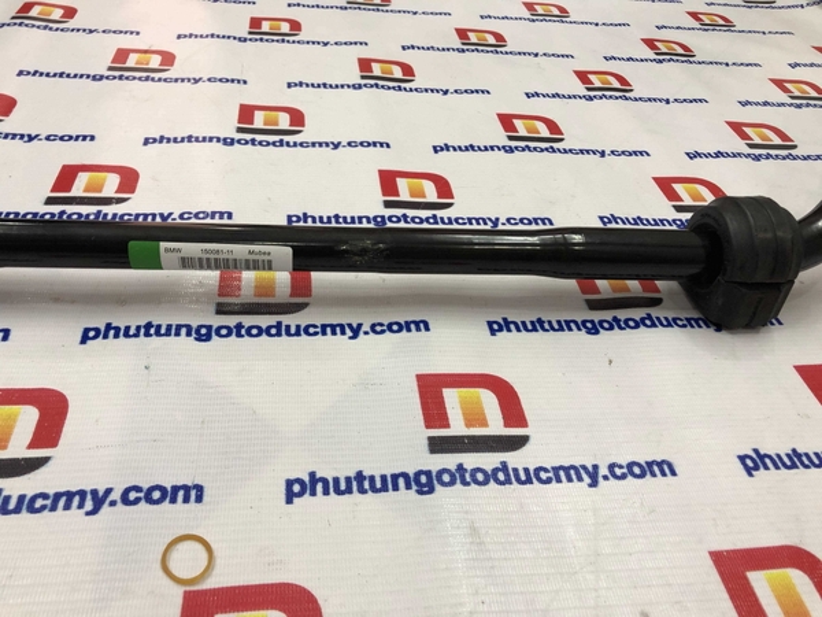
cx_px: 411
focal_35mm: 28
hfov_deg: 63.4
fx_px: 665
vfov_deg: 49.7
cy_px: 308
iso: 40
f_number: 1.8
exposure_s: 1/20
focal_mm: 4
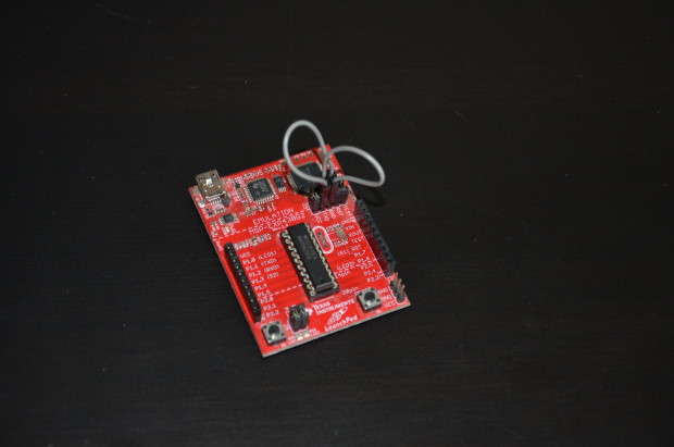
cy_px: 224
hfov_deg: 26.0
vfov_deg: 17.4
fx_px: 1458
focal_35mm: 78
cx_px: 337
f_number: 5
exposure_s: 1/60
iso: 800
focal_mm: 52
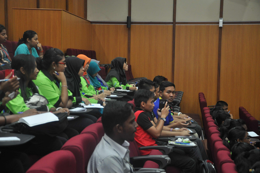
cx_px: 130
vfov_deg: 20.1
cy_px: 86
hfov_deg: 29.9
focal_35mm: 68
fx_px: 487
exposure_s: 1/60
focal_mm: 45
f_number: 4.8
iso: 800
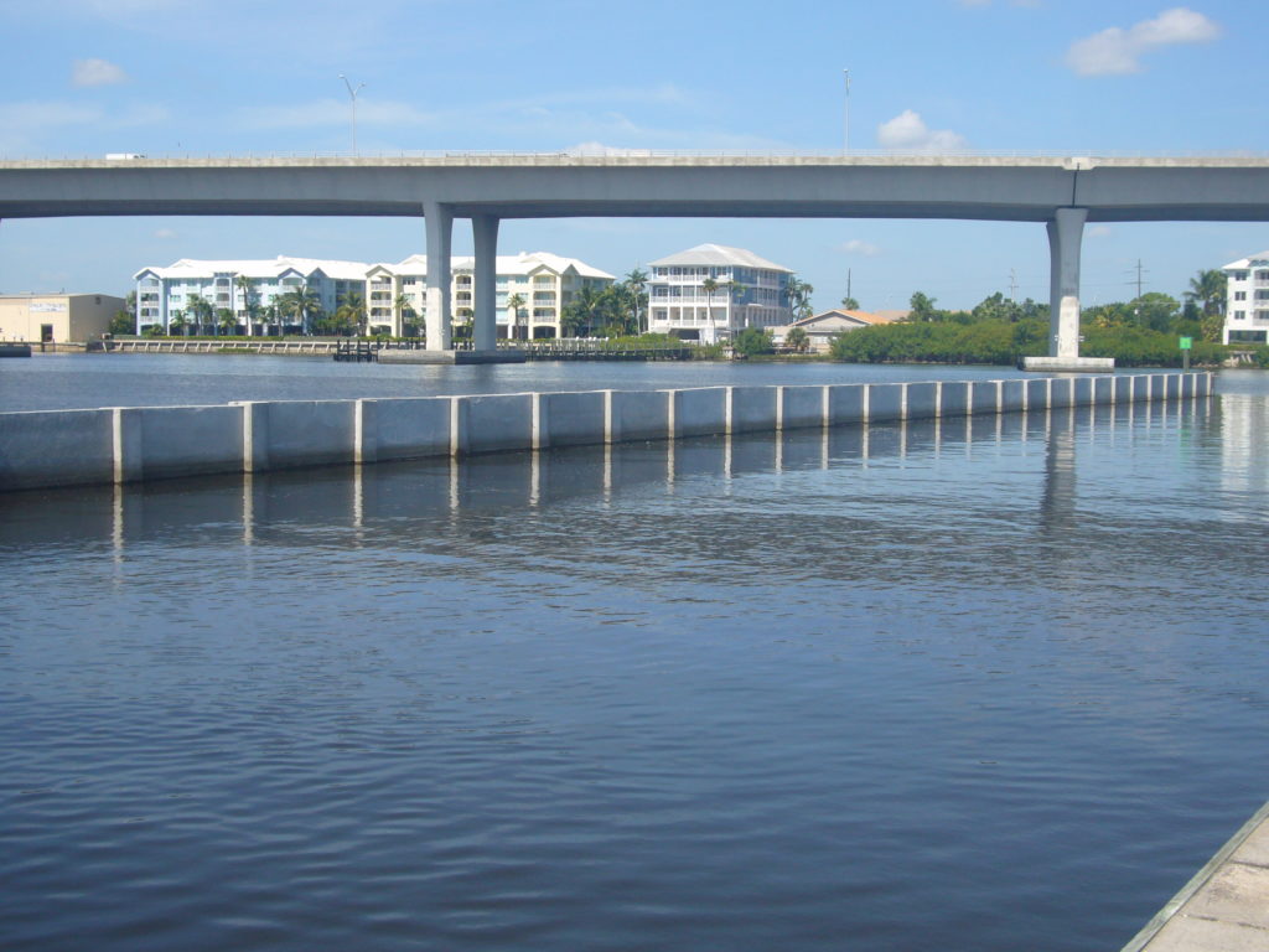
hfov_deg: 38.9
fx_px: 1796
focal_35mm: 49
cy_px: 476
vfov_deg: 29.7
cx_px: 634
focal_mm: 8.1
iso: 80
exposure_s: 1/200
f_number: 7.1
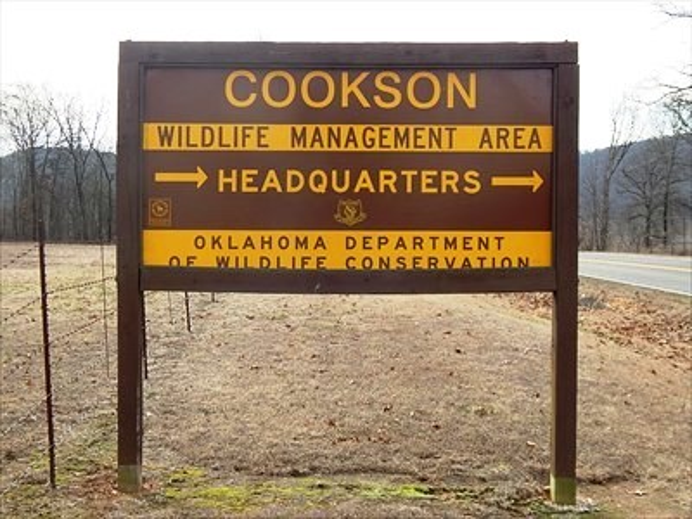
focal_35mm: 55
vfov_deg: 26.6
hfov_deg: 34.9
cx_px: 346
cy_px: 260
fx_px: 1099
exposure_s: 1/400
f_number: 3.8
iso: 125
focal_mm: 9.7
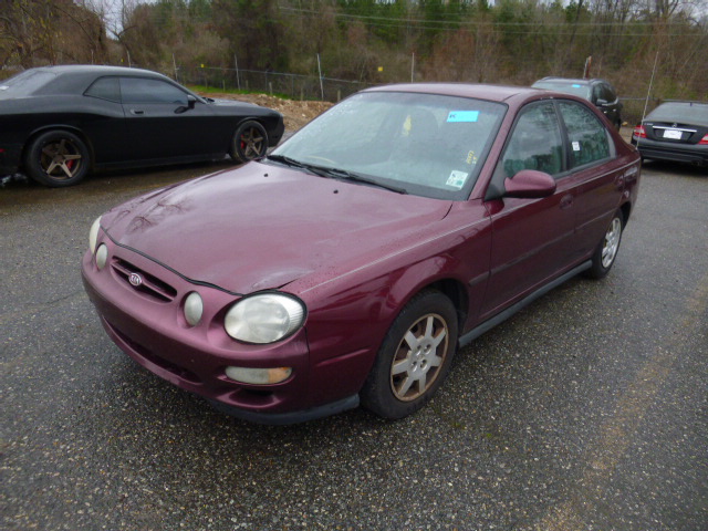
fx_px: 511
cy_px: 266
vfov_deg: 54.9
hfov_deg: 69.4
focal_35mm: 25
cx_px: 354
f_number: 3.9
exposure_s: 1/60
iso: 125
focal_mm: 4.5
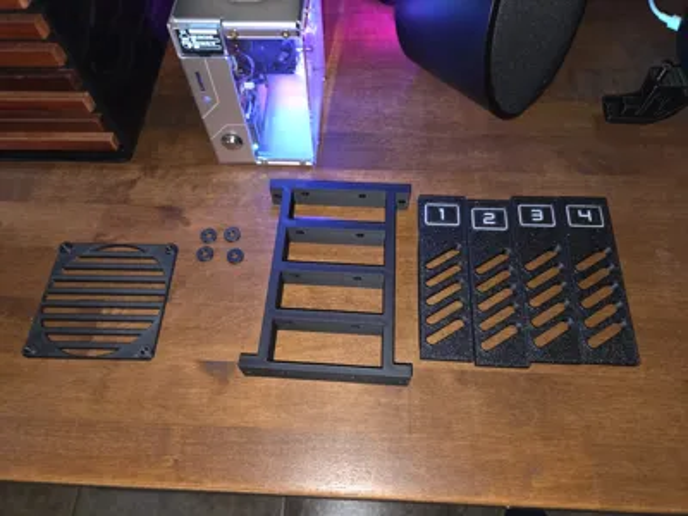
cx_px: 344
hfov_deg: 73.9
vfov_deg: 58.9
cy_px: 258
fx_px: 457
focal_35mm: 23
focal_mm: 5.4
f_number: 1.8
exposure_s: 1/15
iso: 1600
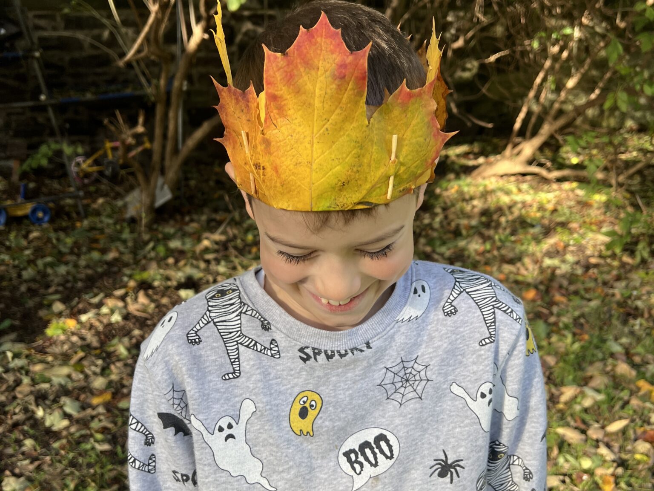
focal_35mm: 26
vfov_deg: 53.1
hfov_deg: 67.3
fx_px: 491
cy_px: 246
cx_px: 327
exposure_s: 1/334
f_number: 1.5
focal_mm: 5.7
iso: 50
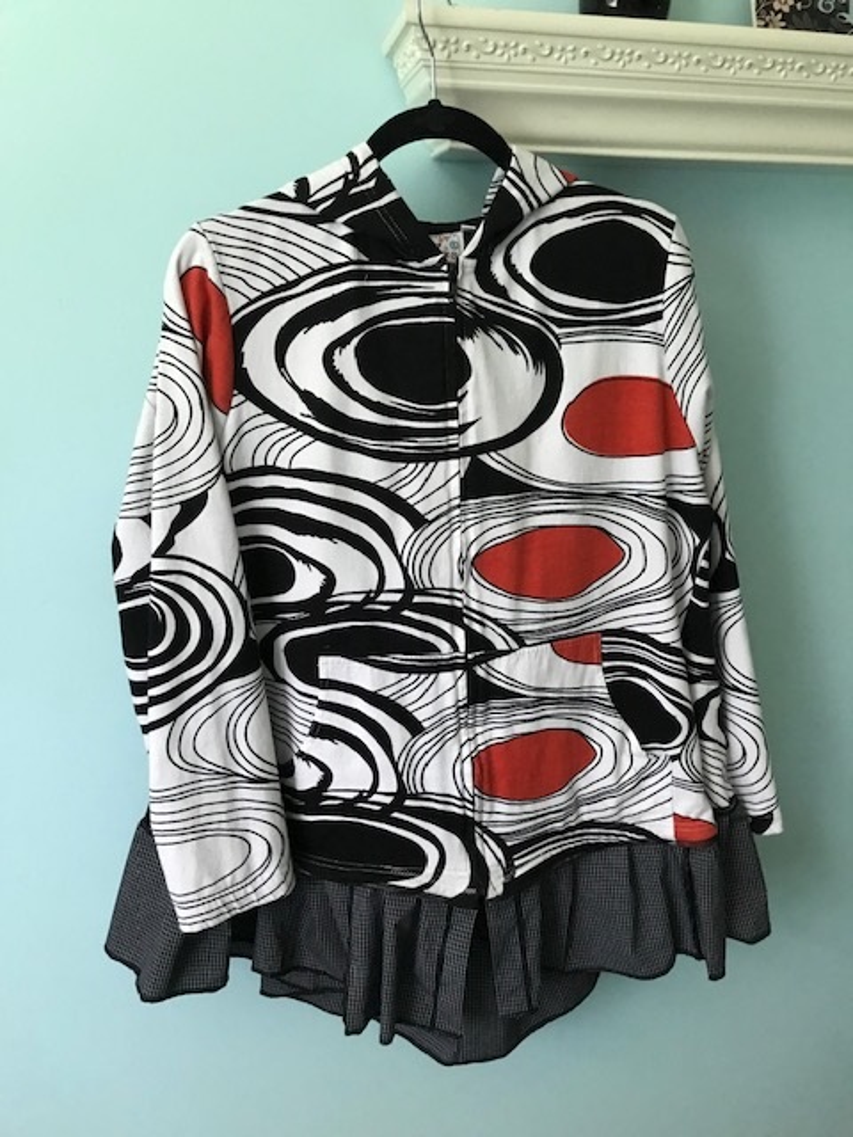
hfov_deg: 49.7
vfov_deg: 63.4
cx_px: 426
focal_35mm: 28
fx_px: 920
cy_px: 568
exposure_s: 1/15
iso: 100
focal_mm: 3.99
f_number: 1.8
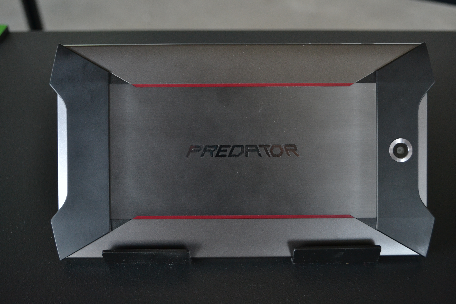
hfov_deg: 49.6
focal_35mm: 39
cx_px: 228
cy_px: 152
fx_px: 494
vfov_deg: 34.2
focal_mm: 26
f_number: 5
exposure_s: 1/50
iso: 800
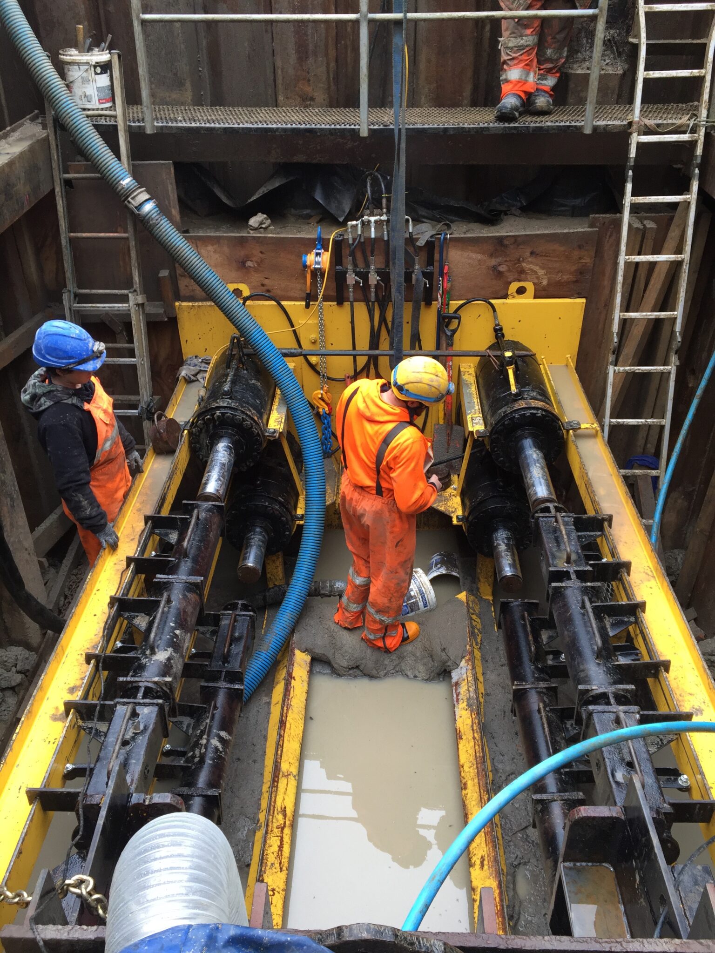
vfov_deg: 61.7
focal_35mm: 29
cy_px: 476
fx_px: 799
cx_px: 358
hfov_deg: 48.2
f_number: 2.2
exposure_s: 1/100
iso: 50
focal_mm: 4.15
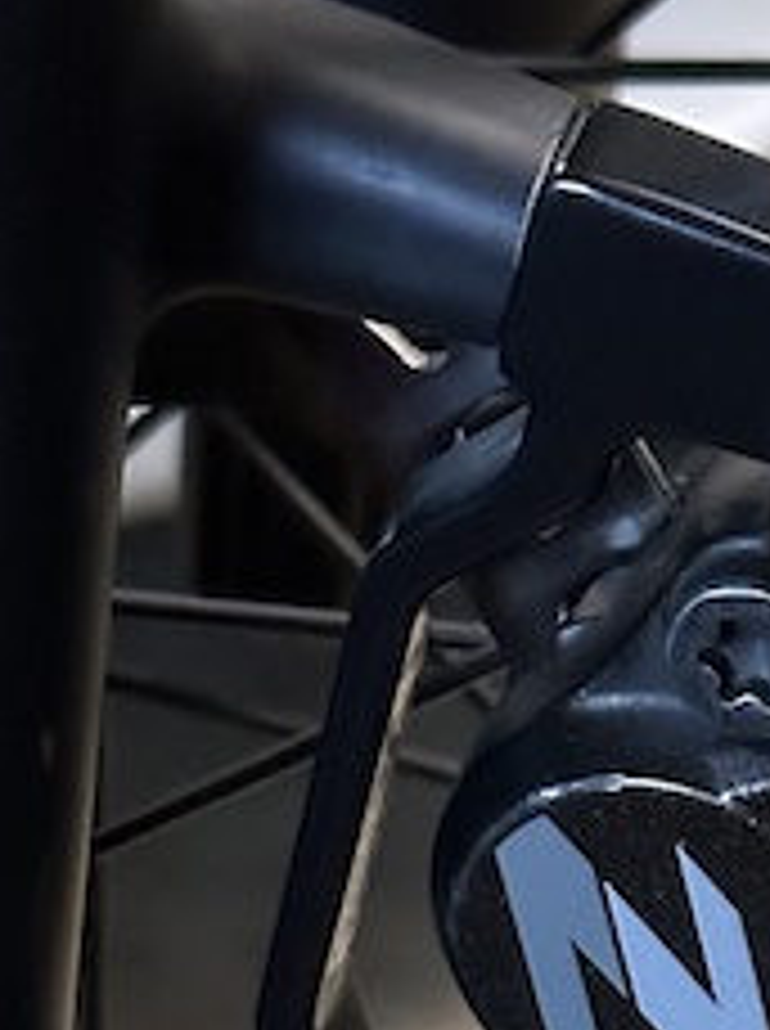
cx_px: 982
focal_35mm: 168
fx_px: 4997
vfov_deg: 11.3
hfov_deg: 8.7
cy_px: 1538
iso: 640
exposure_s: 1/30
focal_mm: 6.86
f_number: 1.78
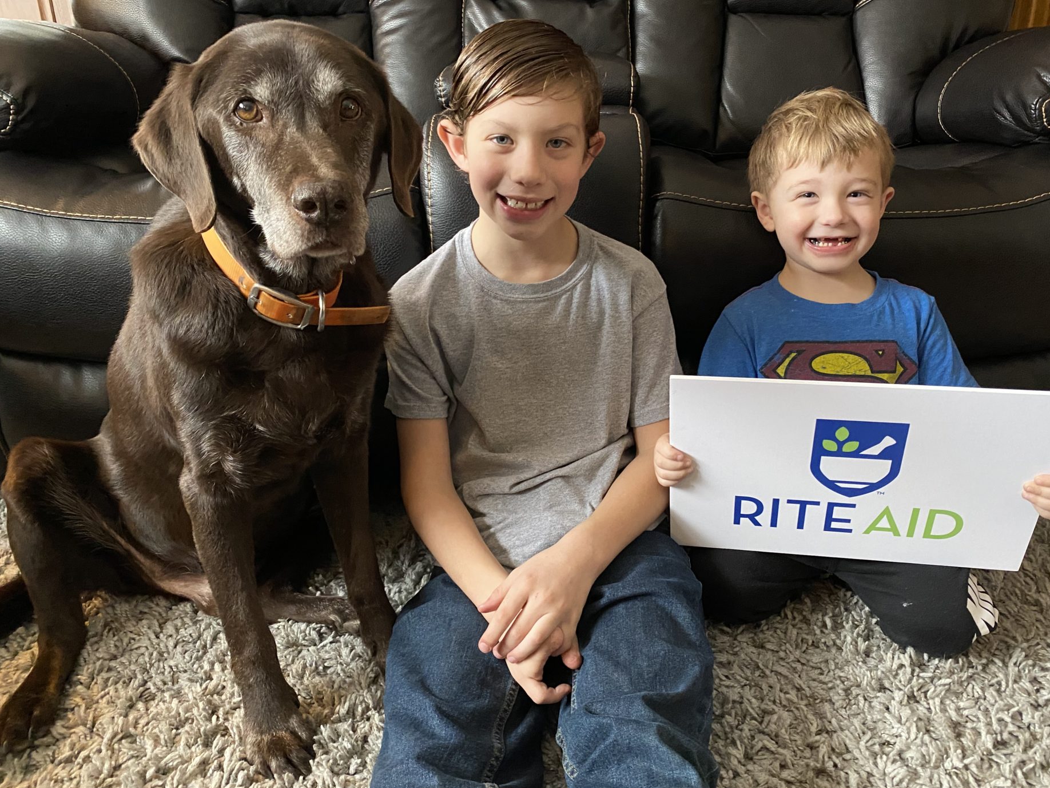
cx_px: 567
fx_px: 880
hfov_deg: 61.6
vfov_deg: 48.2
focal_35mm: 29
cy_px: 375
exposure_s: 1/60
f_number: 1.8
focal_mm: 4.25
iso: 400
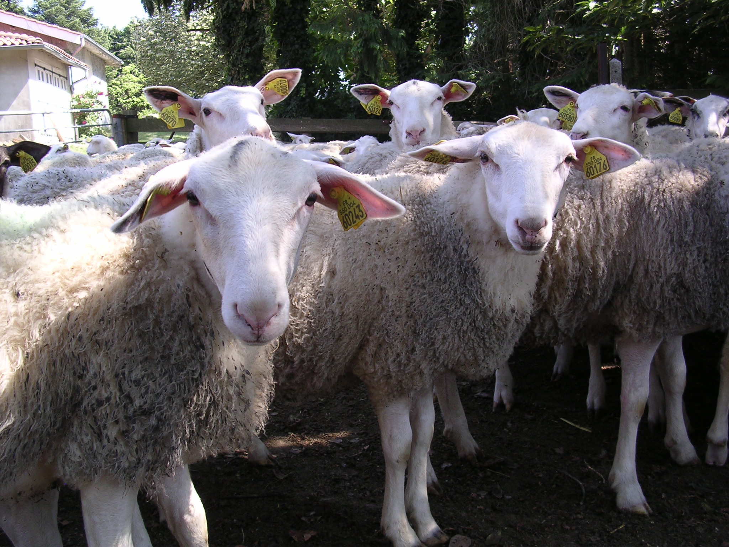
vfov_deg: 37.7
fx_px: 800
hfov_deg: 49.0
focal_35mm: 38
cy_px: 274
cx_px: 364
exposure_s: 1/132
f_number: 2.8
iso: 100
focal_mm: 5.8
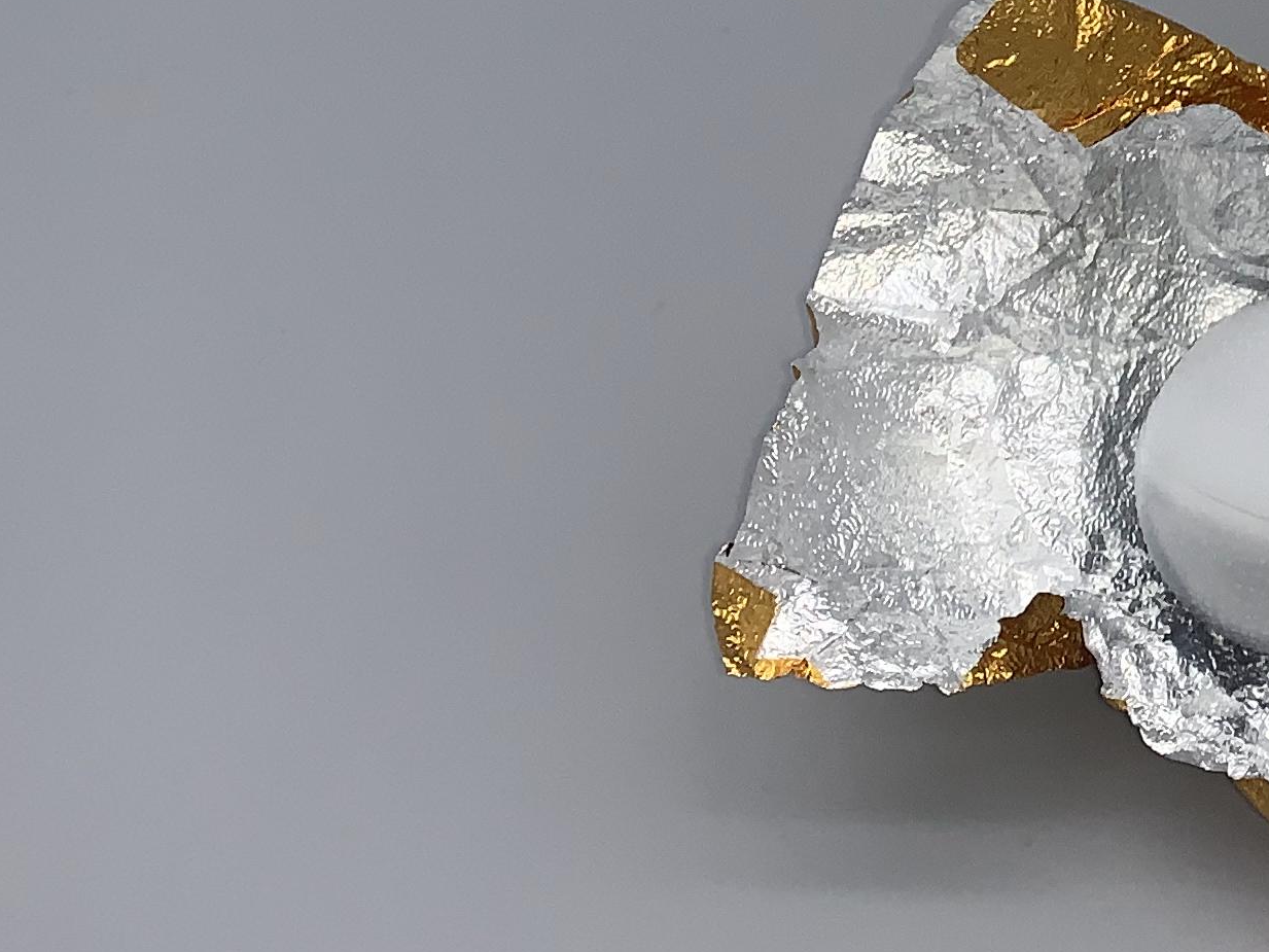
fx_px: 3116
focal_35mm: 85
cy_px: -204
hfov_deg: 19.8
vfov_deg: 16.6
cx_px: 1938
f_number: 1.8
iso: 25
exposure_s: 1/408
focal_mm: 4.25
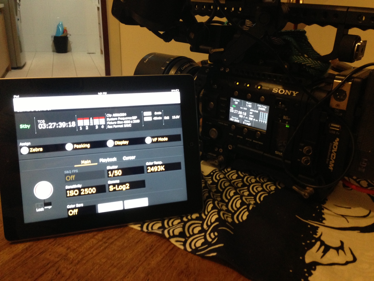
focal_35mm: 33
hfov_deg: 55.4
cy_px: 140
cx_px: 187
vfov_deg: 42.9
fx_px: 357
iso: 320
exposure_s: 1/20
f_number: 2.4
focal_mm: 4.13
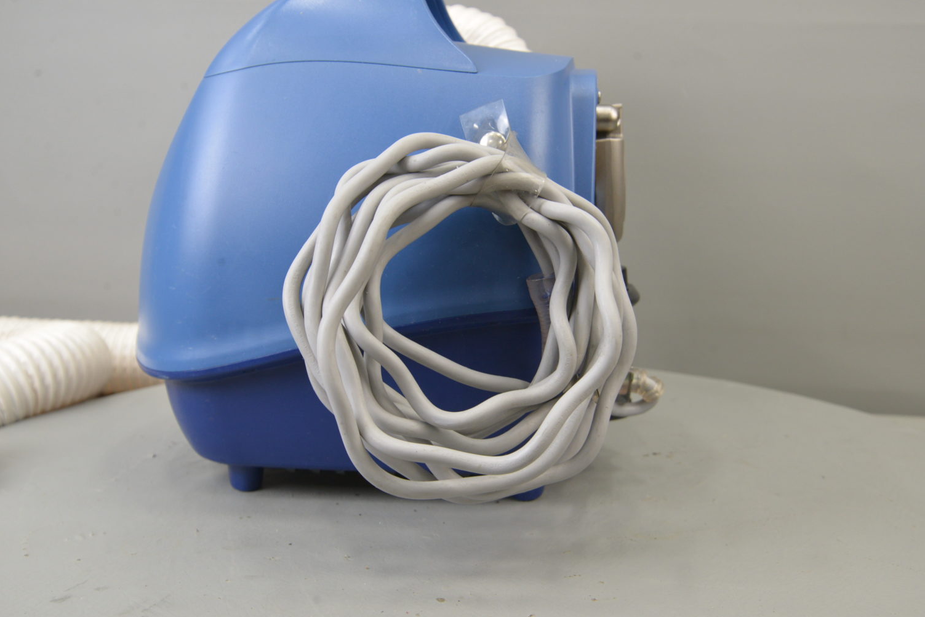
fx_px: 1208
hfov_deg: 41.9
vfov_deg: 28.7
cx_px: 472
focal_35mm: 47
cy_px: 315
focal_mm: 46
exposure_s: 1/80
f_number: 7.1
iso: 1600
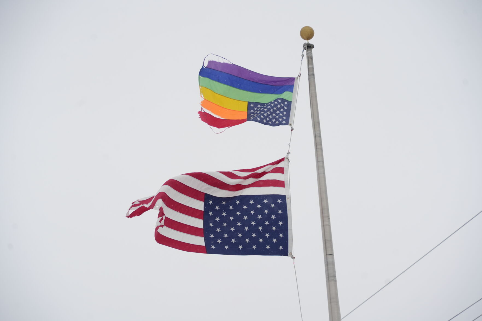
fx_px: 1339
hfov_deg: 20.4
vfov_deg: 13.7
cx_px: 241
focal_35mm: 100
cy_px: 160
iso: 800
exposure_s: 1/3200
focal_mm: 100
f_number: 6.3
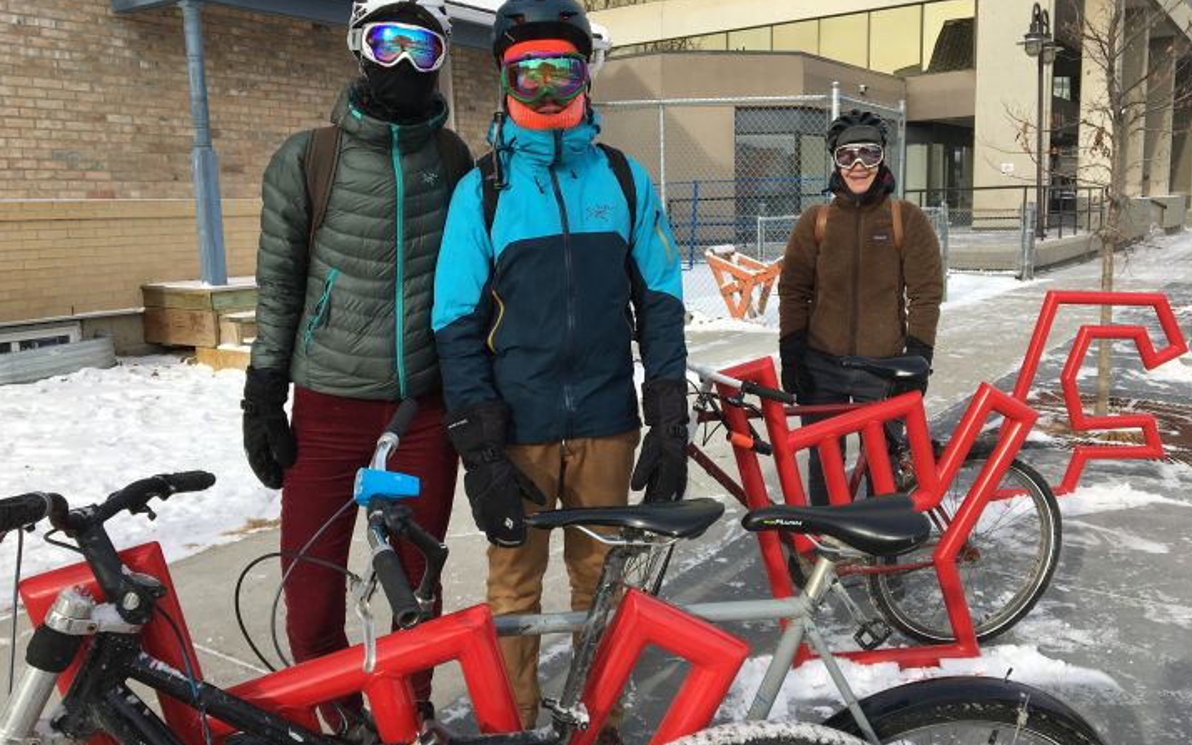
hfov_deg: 61.2
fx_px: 1007
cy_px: 352
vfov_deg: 40.6
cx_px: 599
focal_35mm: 31
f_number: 2.2
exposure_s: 1/1054
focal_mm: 4.15
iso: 25
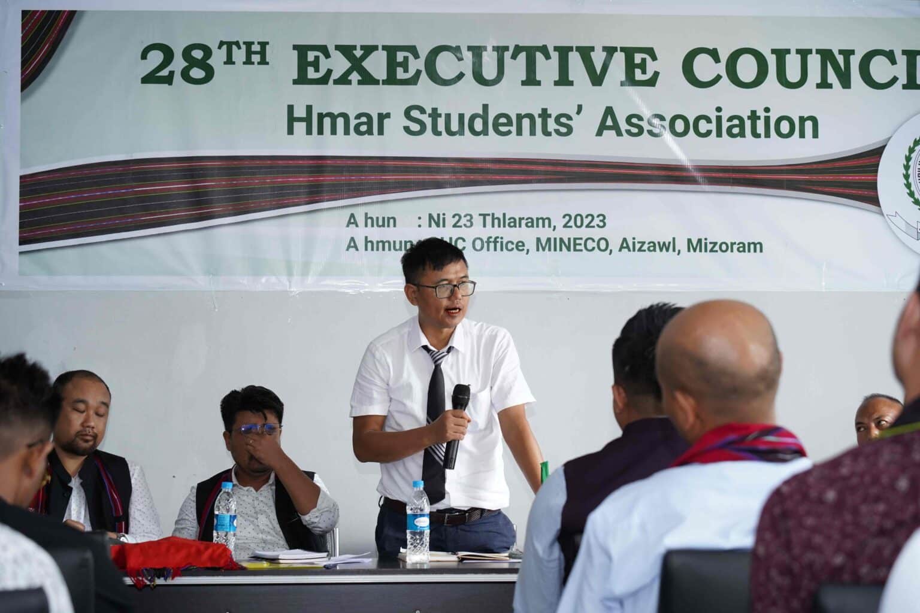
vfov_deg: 18.2
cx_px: 460
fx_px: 1917
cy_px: 306
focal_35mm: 75
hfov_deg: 27.0
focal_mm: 75
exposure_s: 1/160
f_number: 5.6
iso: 2000
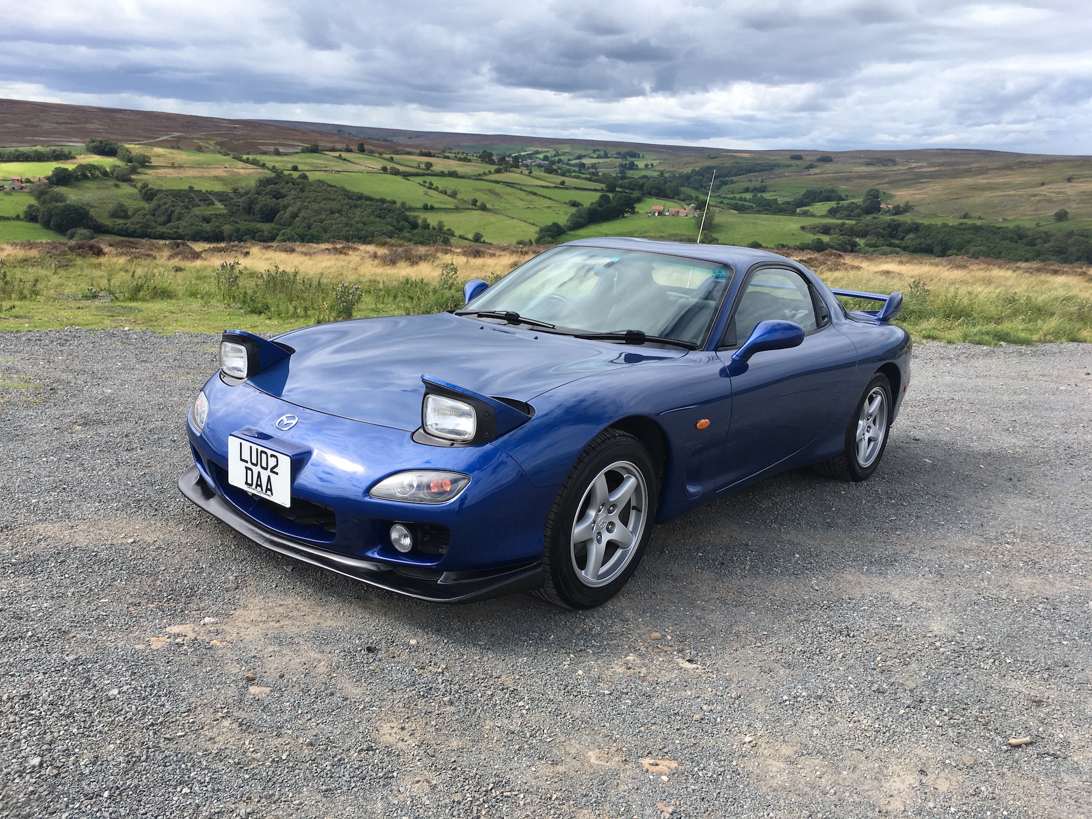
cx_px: 546
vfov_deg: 48.2
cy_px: 410
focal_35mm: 29
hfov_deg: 61.7
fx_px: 915
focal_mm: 4.15
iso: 25
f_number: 2.2
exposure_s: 1/894
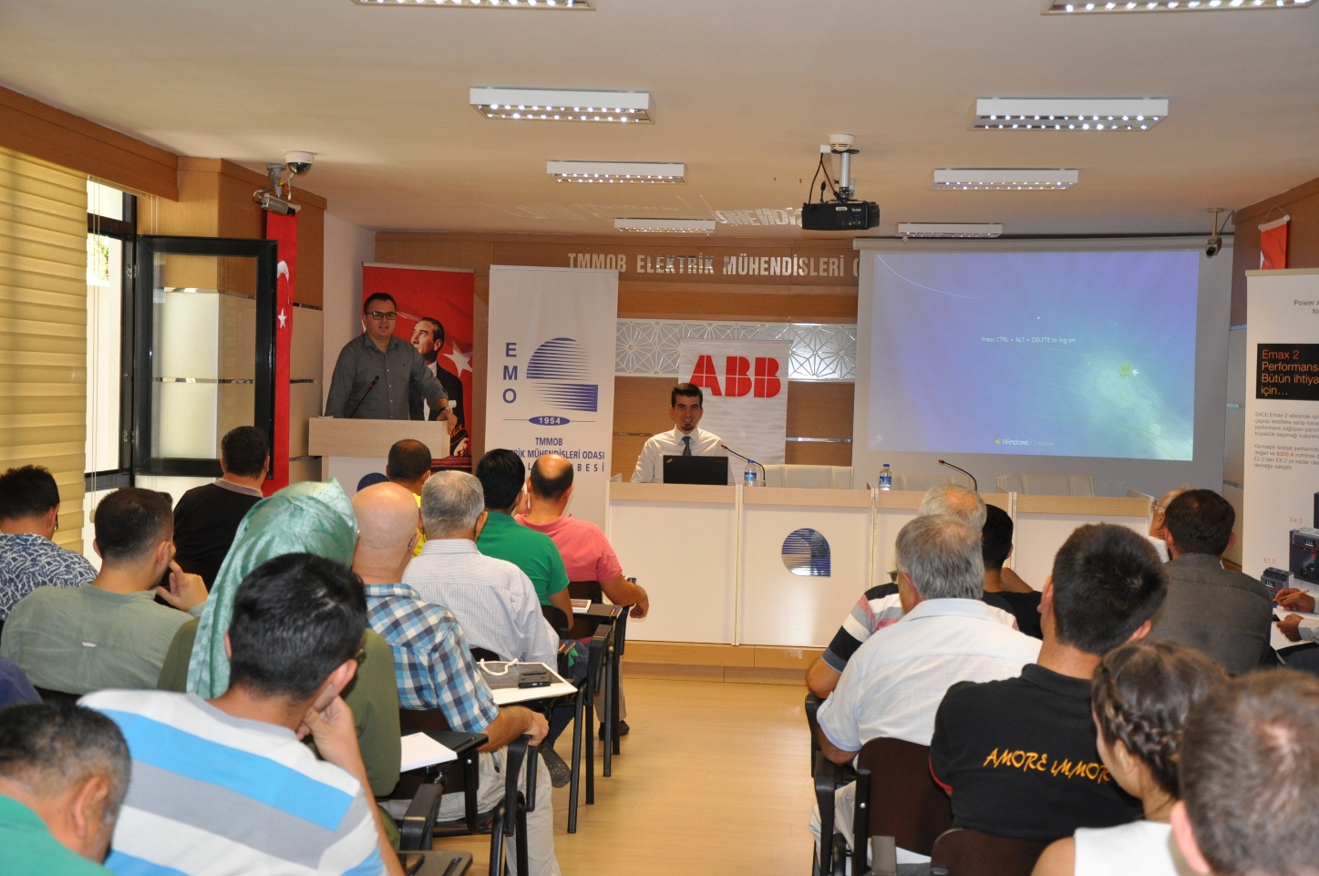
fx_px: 1756
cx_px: 660
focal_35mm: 48
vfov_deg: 28.0
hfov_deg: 41.2
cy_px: 438
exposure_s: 1/60
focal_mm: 32
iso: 800
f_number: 4.2
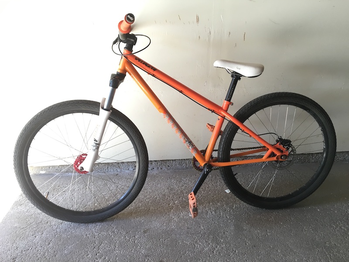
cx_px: 174
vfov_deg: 48.2
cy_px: 131
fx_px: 292
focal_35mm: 29
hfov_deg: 61.7
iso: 32
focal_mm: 4.15
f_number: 2.2
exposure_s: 1/30
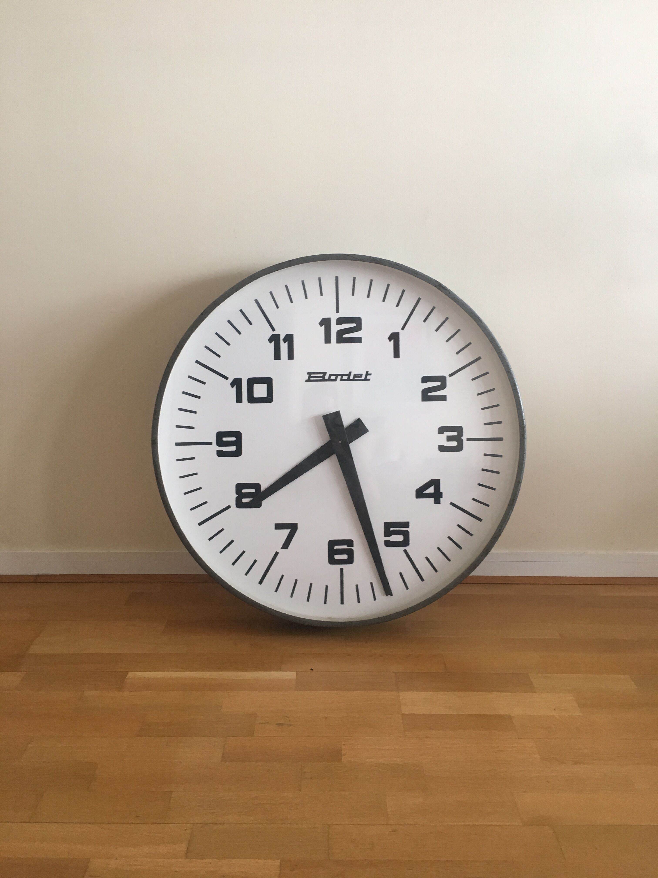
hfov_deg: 48.2
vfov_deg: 61.7
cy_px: 439
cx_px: 329
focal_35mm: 29
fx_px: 735
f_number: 2.2
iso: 64
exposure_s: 1/33
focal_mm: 4.15
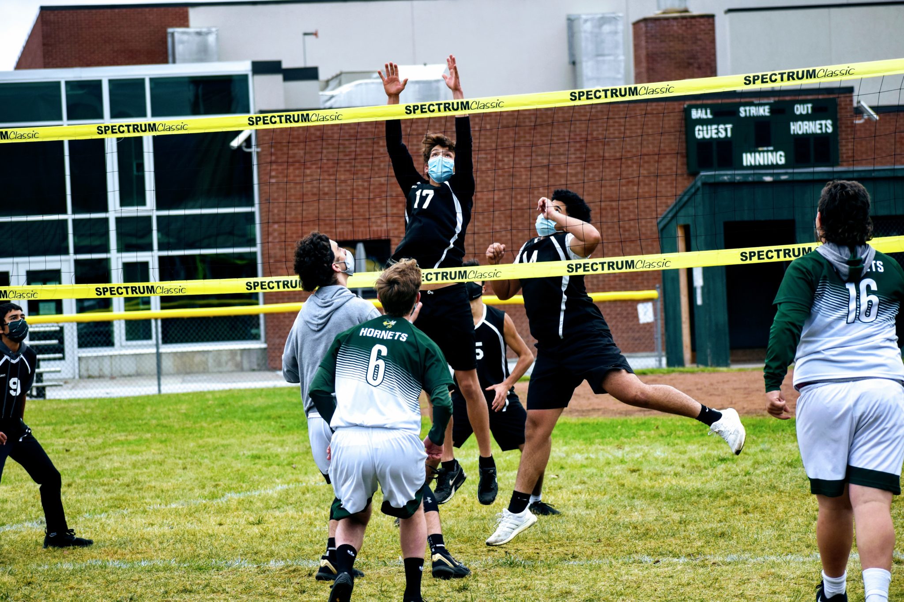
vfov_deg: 9.0
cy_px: 301
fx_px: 3841
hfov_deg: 13.4
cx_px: 452
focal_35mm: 153
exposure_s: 1/1000
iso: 450
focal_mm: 102
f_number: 4.8
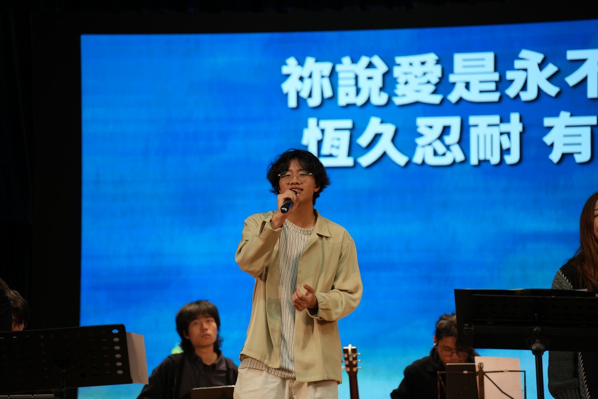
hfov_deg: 13.7
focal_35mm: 150
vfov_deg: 9.2
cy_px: 200
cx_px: 299
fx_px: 2492
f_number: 2.8
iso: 800
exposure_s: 1/200
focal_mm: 150
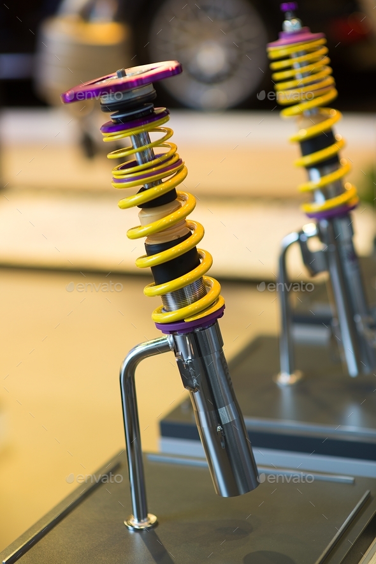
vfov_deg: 23.9
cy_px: 282
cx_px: 188
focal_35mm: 85
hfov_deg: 16.1
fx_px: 1331
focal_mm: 85
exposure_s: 1/125
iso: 100
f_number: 2
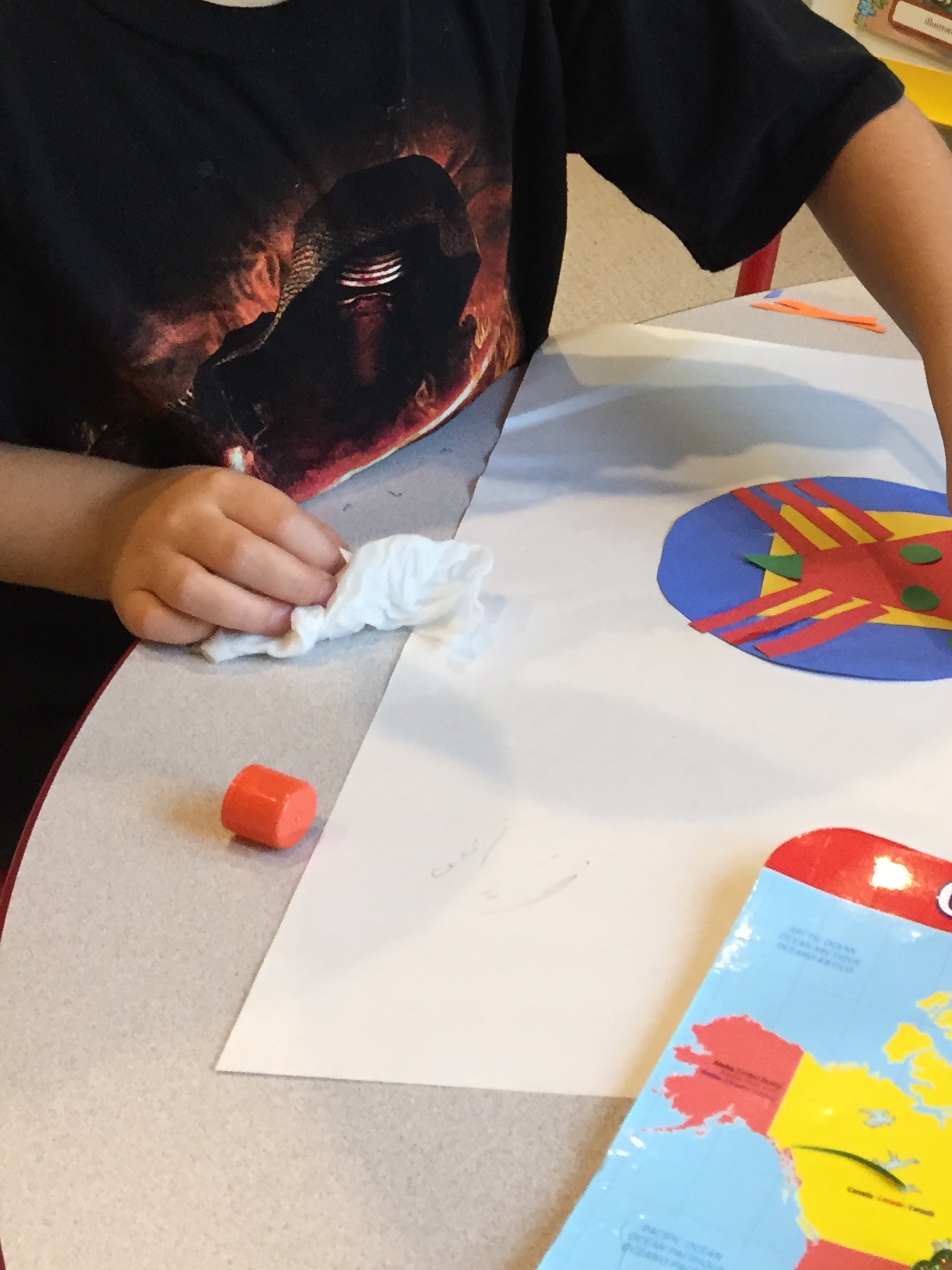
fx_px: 2091
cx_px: 934
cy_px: 229
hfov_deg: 24.6
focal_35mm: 57
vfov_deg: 32.7
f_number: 2.2
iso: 125
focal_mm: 4.15
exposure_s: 1/30
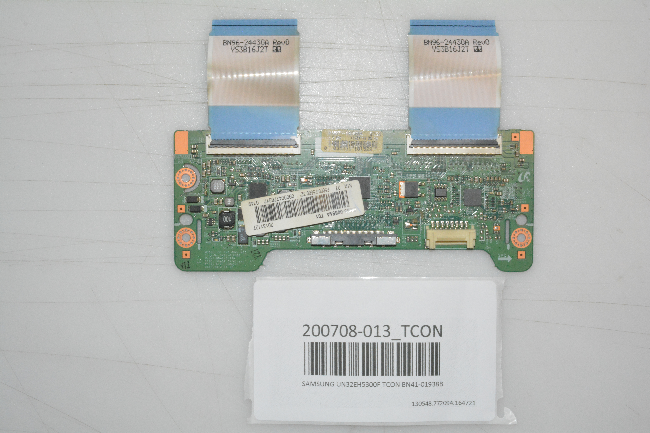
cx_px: 325
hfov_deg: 45.0
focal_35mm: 44
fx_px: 785
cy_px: 216
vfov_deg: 30.8
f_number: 29
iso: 4000
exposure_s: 1/200
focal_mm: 29
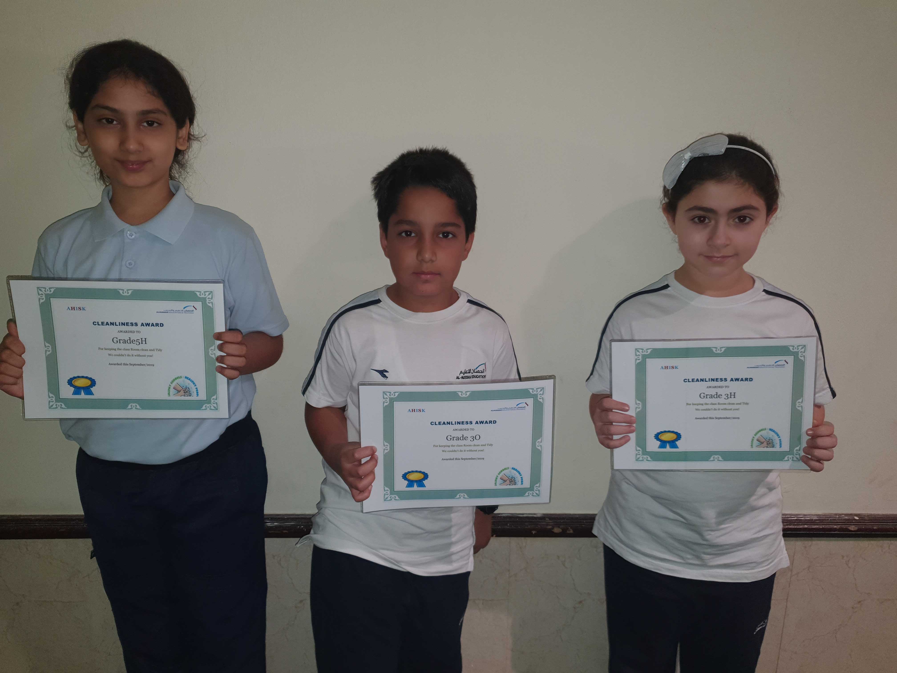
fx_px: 674
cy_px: 336
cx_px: 448
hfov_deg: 67.3
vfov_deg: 53.1
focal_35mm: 26
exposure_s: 1/60
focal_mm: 4.32
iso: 64
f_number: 1.5
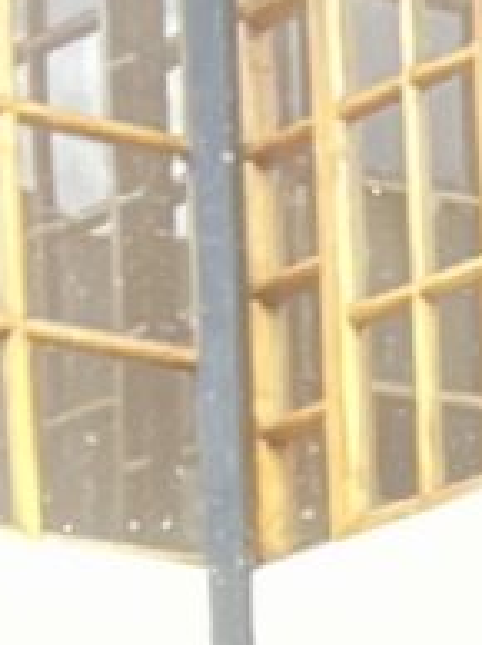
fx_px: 4428
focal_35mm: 238
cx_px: 1888
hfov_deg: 5.5
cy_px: 1952
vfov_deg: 7.3
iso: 125
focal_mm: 2.71
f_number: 2.2
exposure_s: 1/60
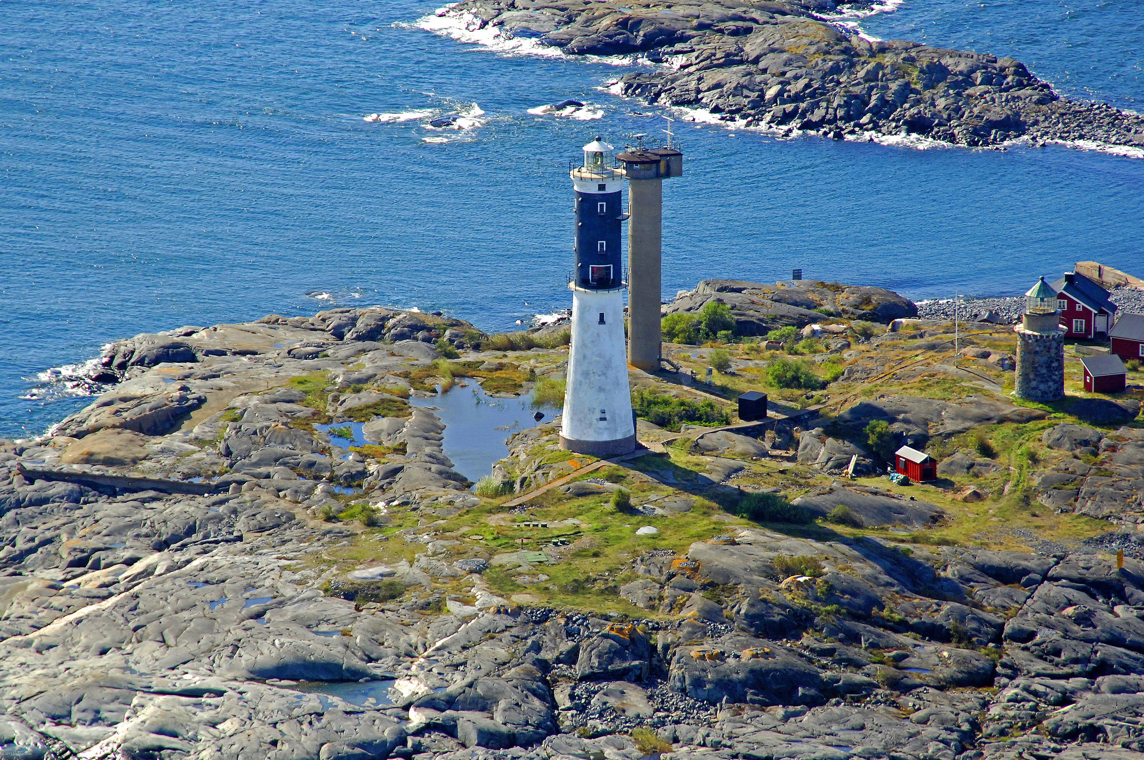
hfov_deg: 11.4
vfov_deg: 7.6
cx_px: 572
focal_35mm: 180
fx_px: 5713
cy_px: 380
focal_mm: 120
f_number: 5.6
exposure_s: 1/1000
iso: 400
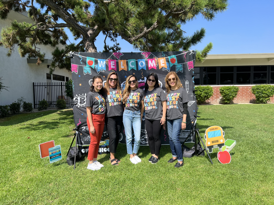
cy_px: 102
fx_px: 206
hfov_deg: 67.3
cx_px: 137
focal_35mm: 26
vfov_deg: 53.1
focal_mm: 5.7
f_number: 1.5
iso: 50
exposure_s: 1/2457
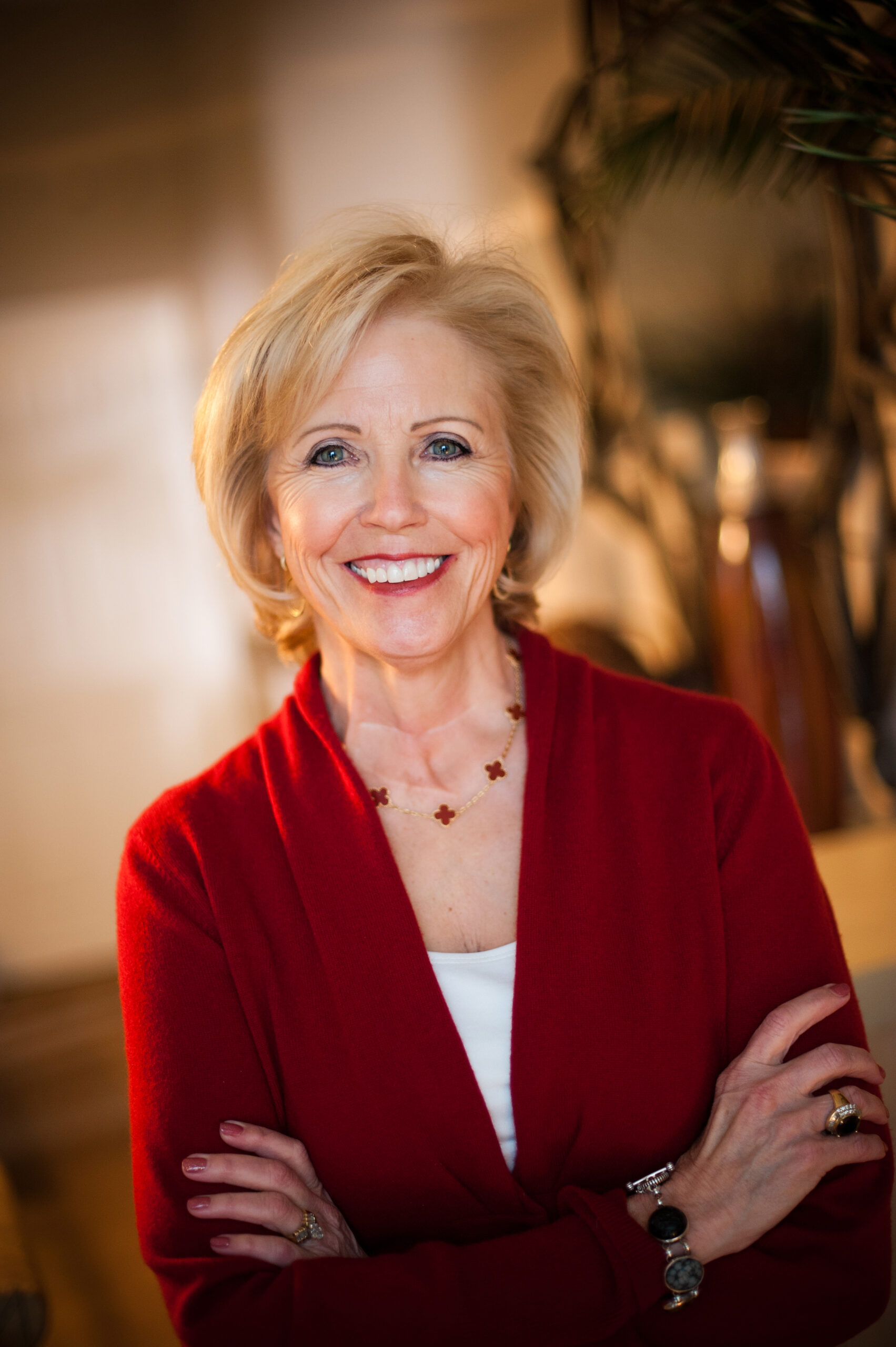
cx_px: 448
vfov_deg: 39.6
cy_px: 674
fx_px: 1869
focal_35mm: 50
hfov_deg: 27.0
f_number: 1.6
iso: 1250
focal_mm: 50
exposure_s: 1/160
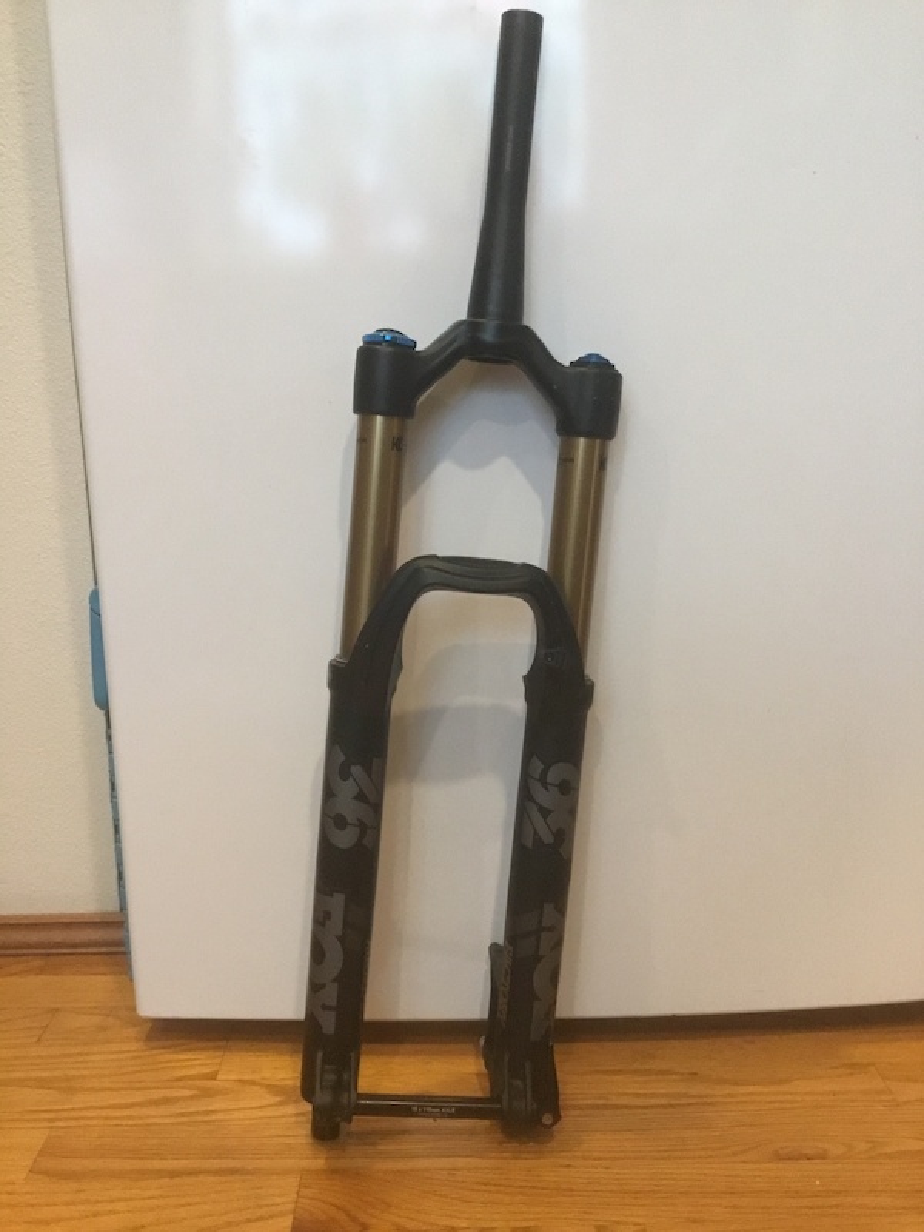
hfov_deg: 45.4
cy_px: 616
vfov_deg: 58.4
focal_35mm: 31
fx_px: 1103
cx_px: 462
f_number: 2.4
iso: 200
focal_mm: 3.3
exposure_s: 1/30
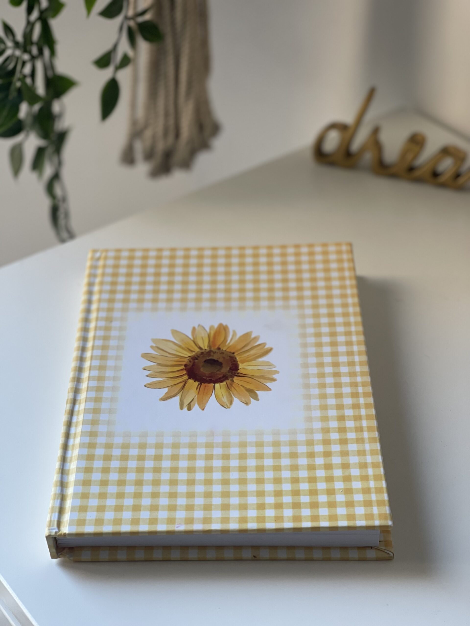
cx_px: 235
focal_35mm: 64
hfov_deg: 22.9
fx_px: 1159
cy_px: 313
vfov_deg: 30.3
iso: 64
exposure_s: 1/121
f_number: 2.2
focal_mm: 7.5
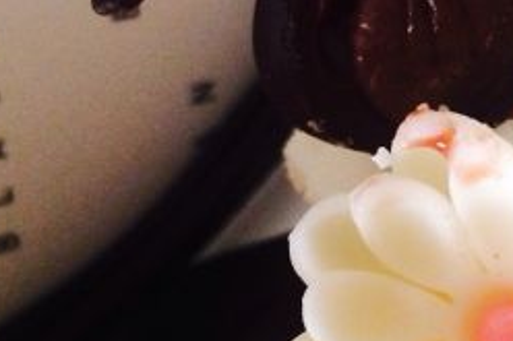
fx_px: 1253
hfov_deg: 22.4
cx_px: 499
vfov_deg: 15.5
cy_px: 175
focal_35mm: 88
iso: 250
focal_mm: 4.12
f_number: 2.2
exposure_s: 1/30
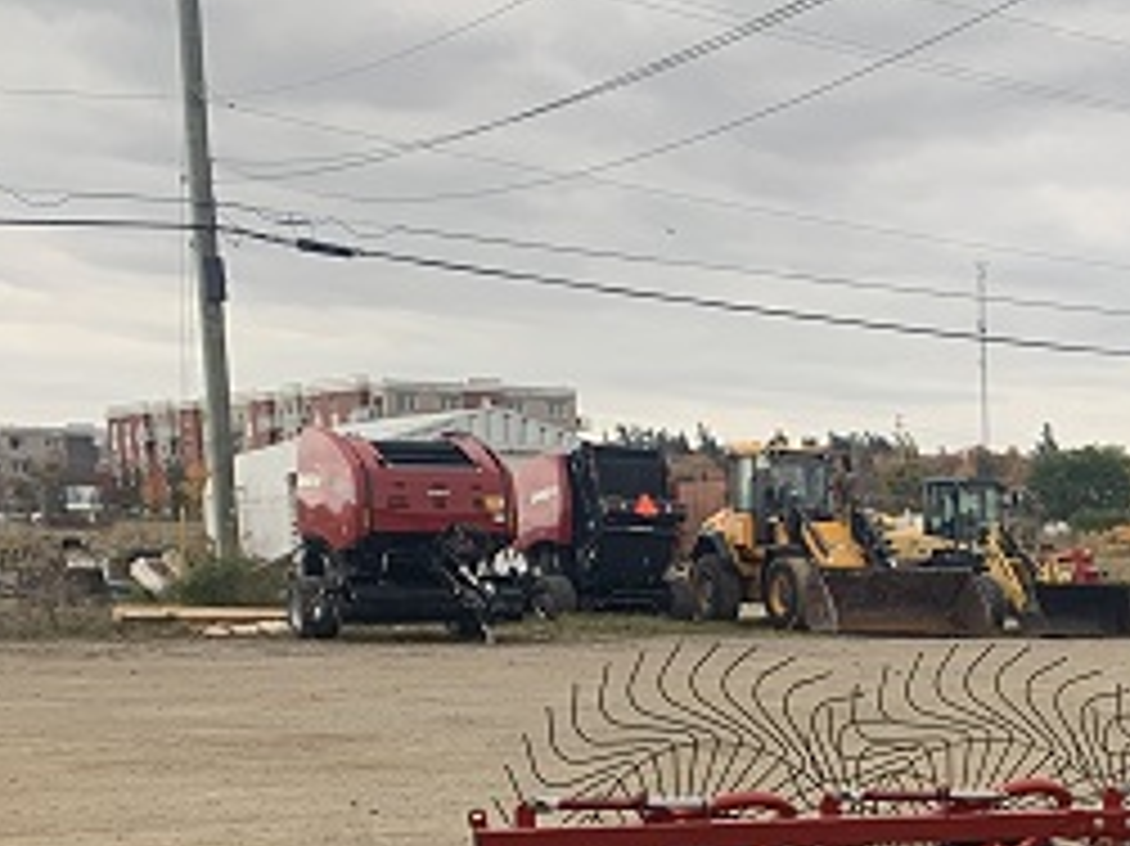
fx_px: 2708
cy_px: 1107
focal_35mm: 83
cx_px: 1481
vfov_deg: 16.7
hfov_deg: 21.3
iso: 32
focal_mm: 4.25
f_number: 1.8
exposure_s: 1/121
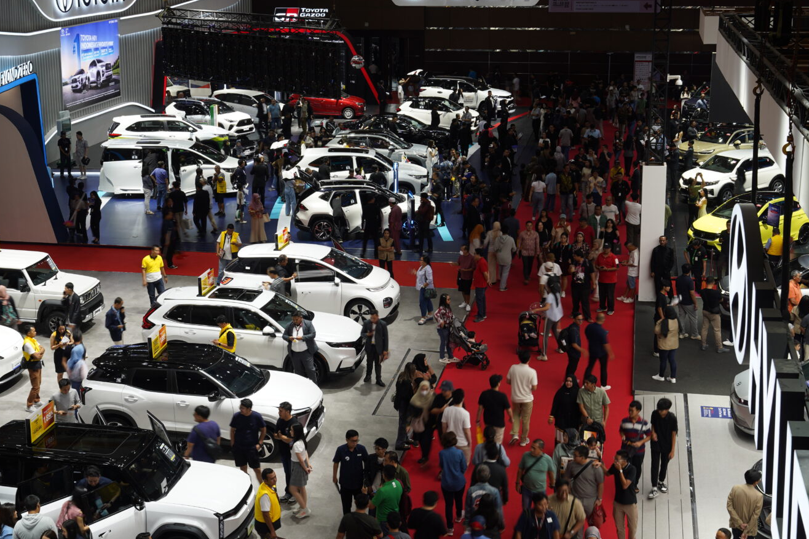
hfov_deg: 36.2
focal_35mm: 55
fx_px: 1236
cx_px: 389
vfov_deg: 24.6
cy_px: 262
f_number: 10
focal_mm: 52
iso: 160
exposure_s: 1/10
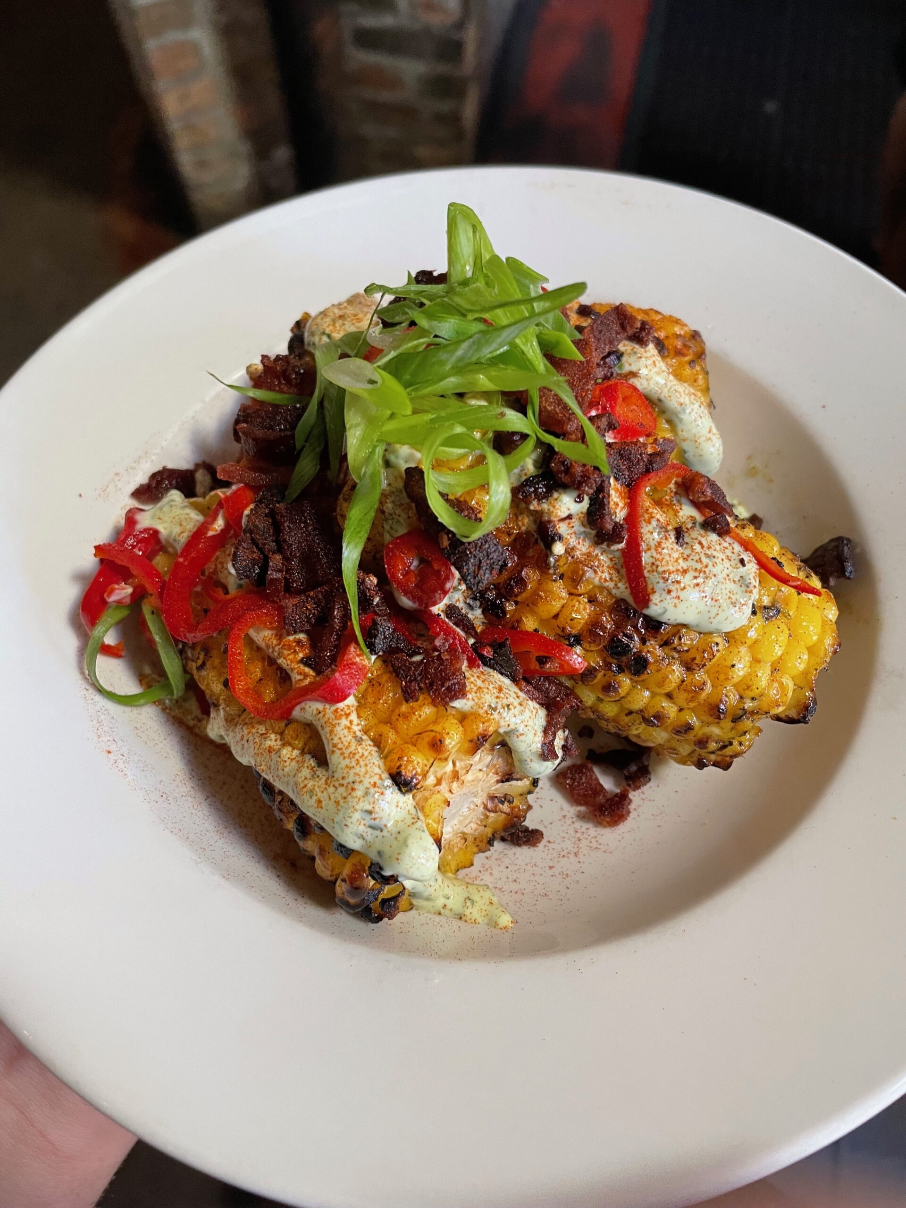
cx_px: 453
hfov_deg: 53.1
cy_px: 604
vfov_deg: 67.3
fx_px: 907
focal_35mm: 26
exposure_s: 1/60
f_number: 1.6
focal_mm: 4.2
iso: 200
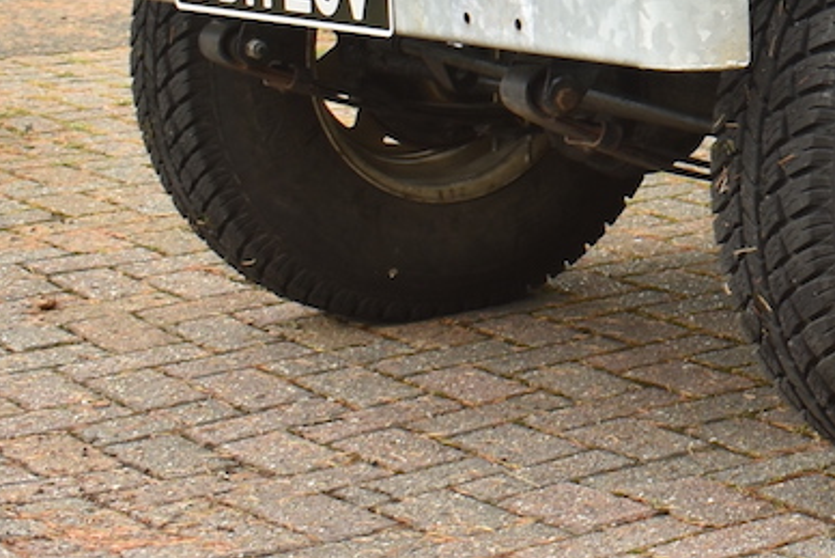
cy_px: -357
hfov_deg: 13.6
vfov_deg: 9.5
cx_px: 1371
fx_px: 3225
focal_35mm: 139
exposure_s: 1/200
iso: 100
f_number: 4
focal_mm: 18
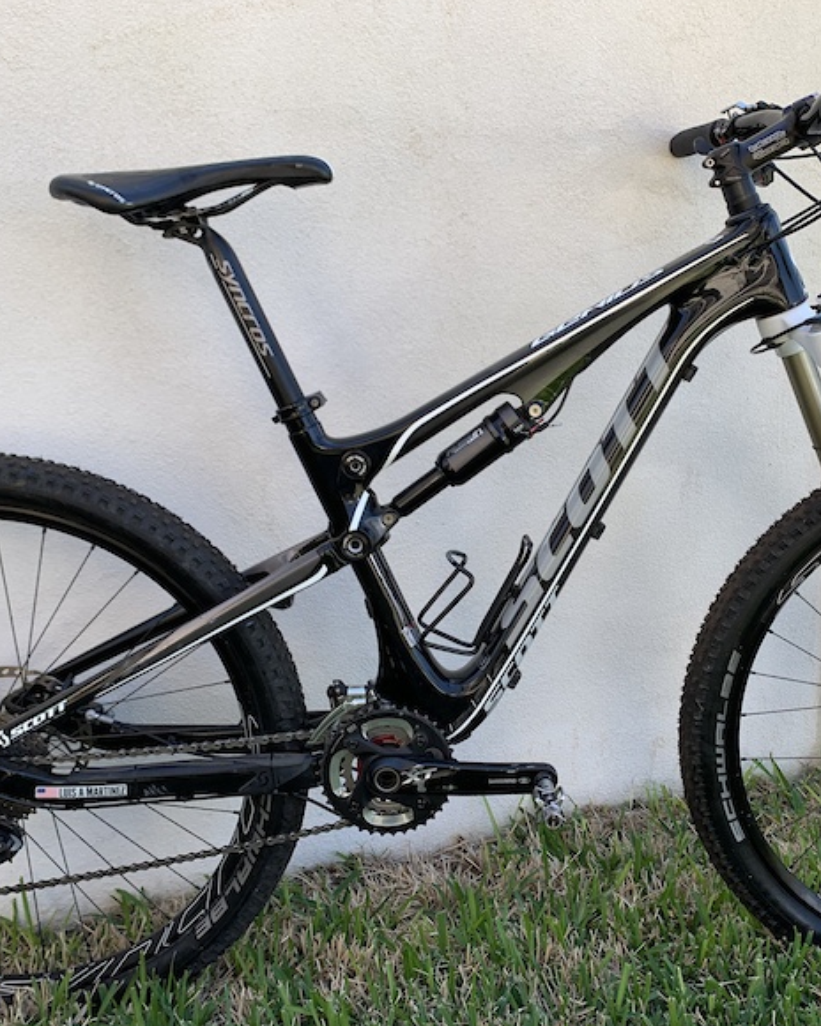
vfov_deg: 51.5
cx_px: 487
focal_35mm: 35
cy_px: 508
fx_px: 1063
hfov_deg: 42.1
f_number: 1.8
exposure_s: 1/435
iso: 25
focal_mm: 4.25
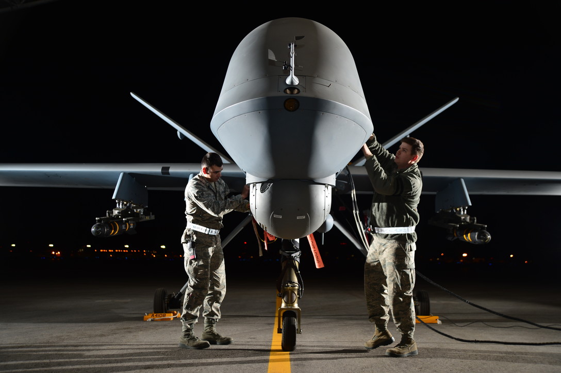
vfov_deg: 31.8
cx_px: 280
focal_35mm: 42
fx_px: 654
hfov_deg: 46.4
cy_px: 186
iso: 200
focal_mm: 42
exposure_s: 1/60
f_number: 3.3
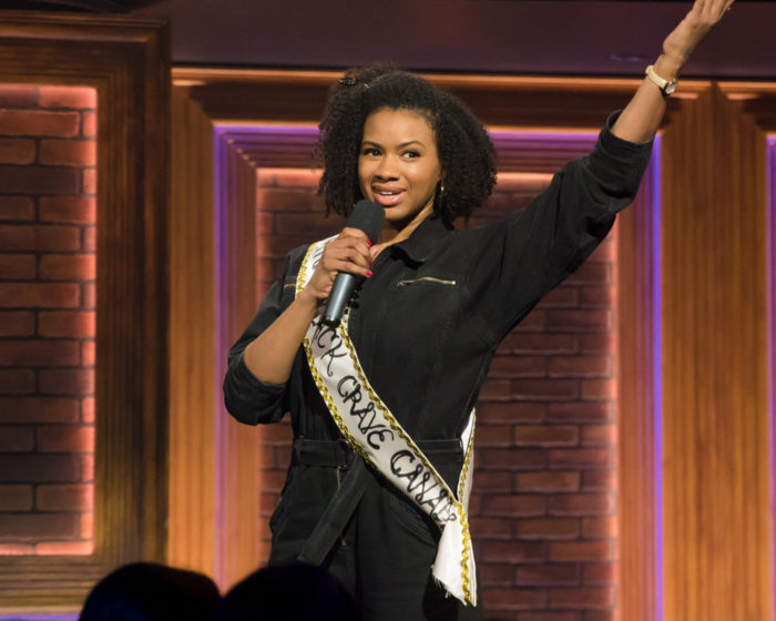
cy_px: 281
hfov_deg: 9.4
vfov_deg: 7.5
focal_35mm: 206
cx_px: 461
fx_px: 4731
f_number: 6.3
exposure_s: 1/160
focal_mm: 150
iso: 6400
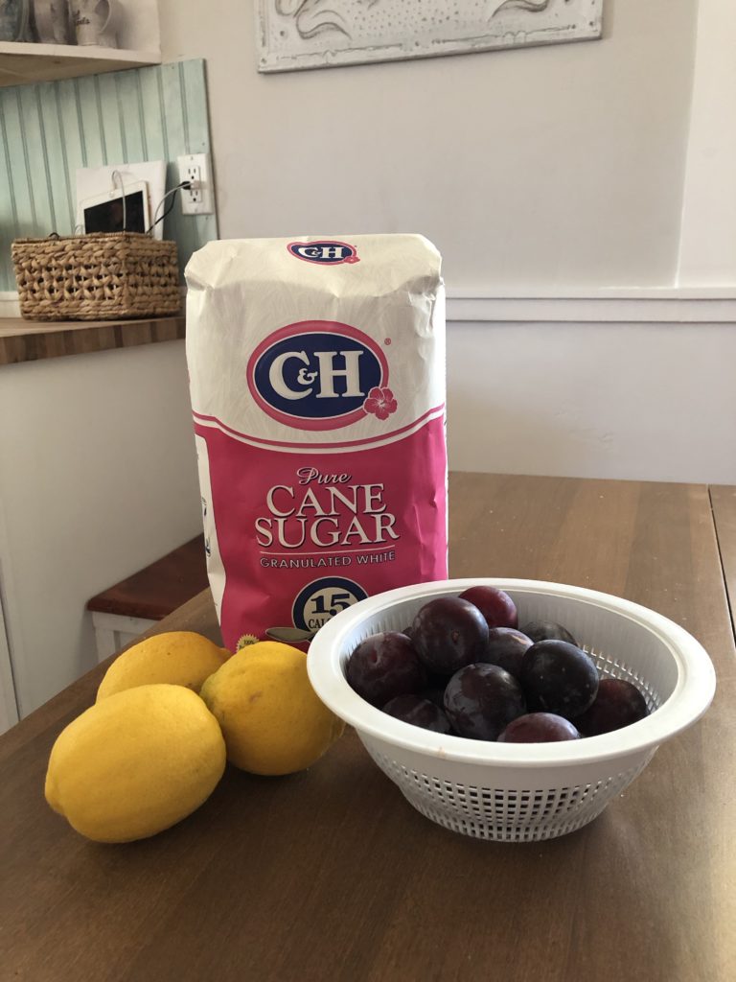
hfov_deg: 49.7
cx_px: 368
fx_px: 794
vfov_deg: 63.4
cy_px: 491
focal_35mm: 28
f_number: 1.8
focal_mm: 3.99
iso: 100
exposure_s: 1/15
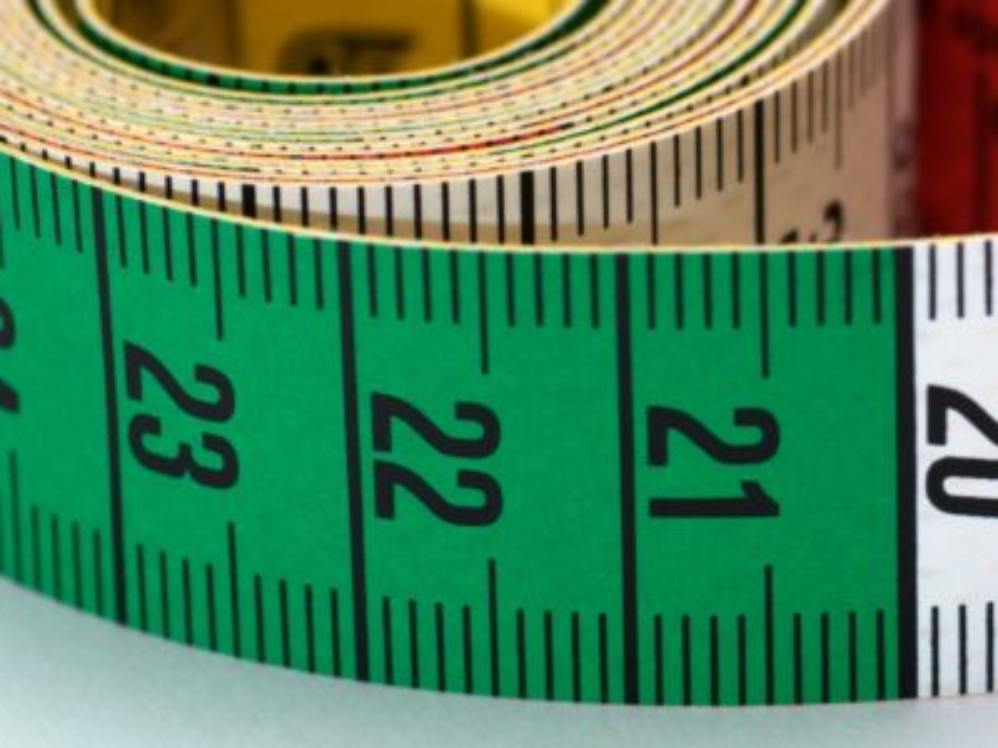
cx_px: 1000
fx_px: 8736
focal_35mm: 303
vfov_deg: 4.9
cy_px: 54
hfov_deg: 6.5
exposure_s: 1/200
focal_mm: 70
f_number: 5.6
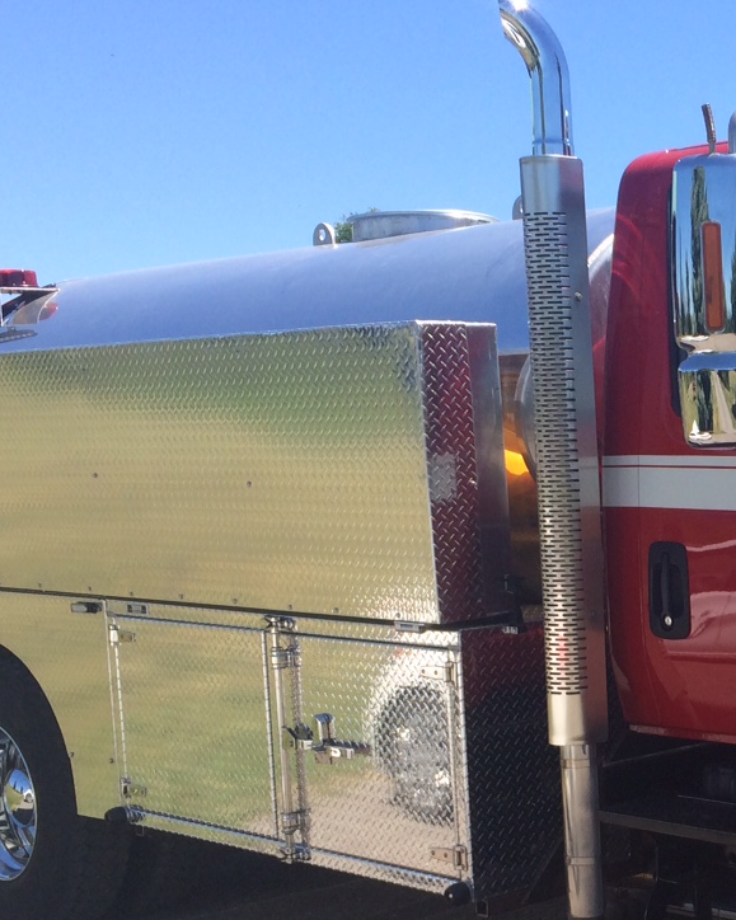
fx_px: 1797
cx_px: 869
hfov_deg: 21.6
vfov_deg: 28.3
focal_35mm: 66
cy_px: 681
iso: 32
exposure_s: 1/1244
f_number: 2.2
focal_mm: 4.12
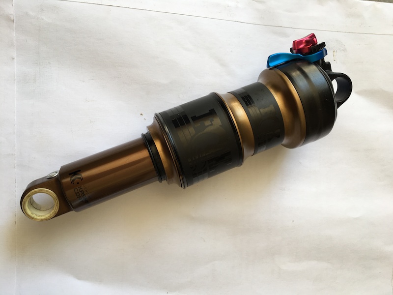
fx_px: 329
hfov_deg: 61.7
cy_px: 148
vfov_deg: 48.2
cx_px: 196
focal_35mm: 29
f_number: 2.2
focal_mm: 4.15
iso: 25
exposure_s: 1/50
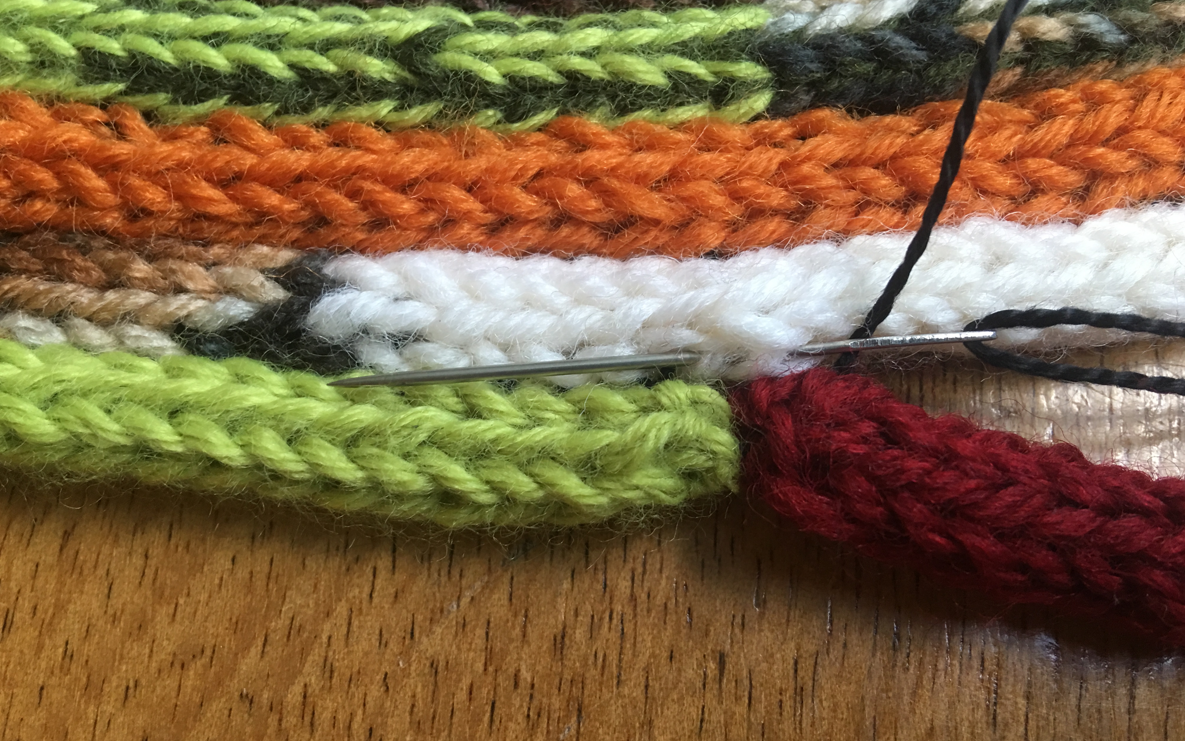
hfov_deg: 61.2
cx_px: 596
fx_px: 1001
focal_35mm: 31
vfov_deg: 40.5
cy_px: 428
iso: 64
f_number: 2.2
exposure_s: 1/17
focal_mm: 4.15
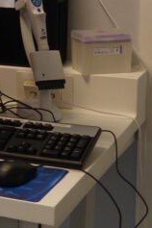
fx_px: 798
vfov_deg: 16.0
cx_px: -175
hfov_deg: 9.9
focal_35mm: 126
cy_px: 11
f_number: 2.8
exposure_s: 1/60
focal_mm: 5
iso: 100
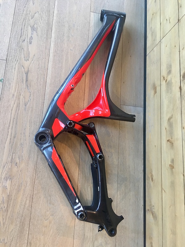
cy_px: 124
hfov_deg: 48.2
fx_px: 207
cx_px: 92
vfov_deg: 61.7
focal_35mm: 29
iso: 125
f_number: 2.2
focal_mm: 4.15
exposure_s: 1/30
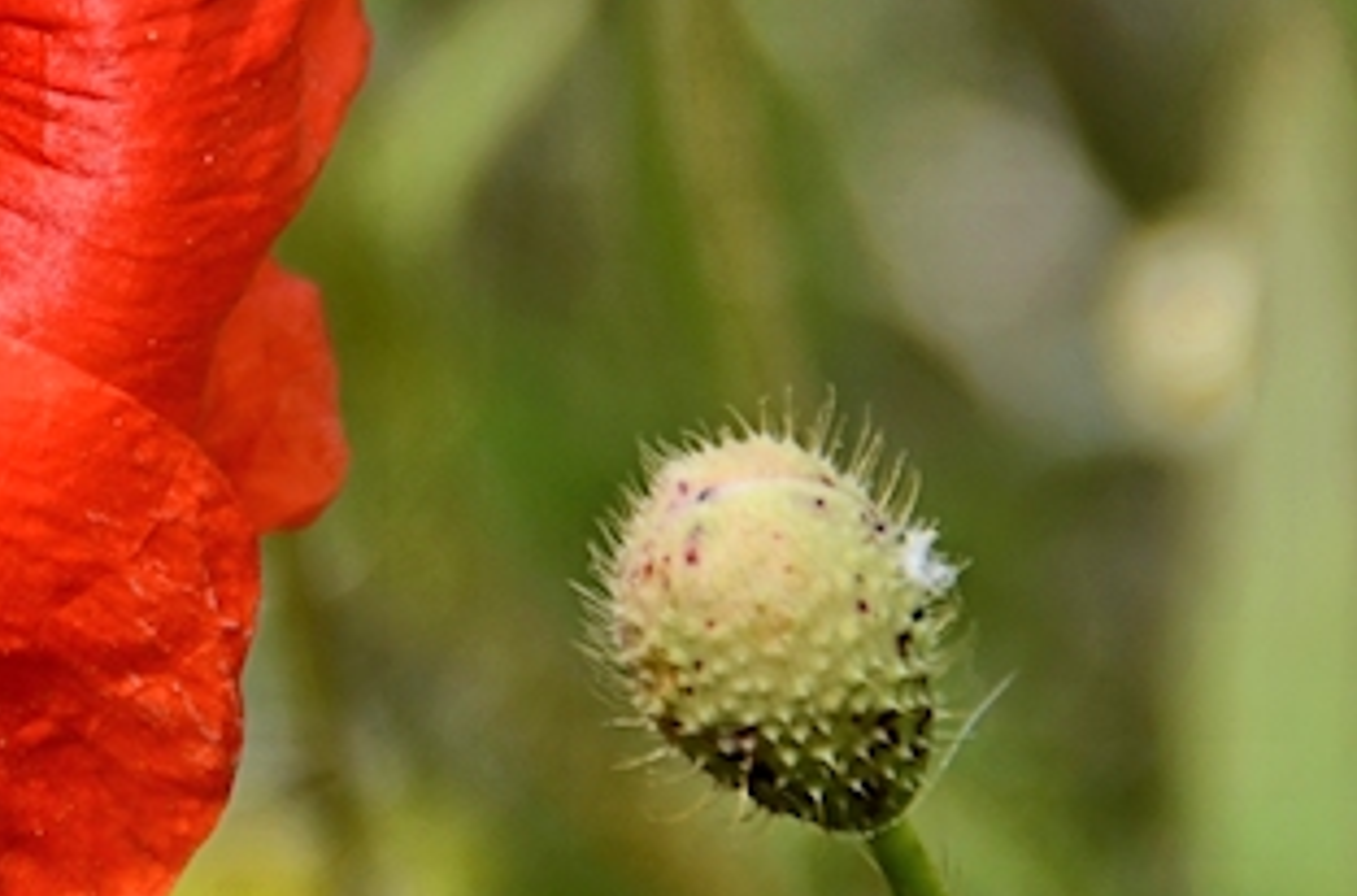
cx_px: -26
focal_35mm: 1059
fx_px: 39798
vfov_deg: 1.3
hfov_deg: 2.0
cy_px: 113
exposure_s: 1/640
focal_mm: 220
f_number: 5.6
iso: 100
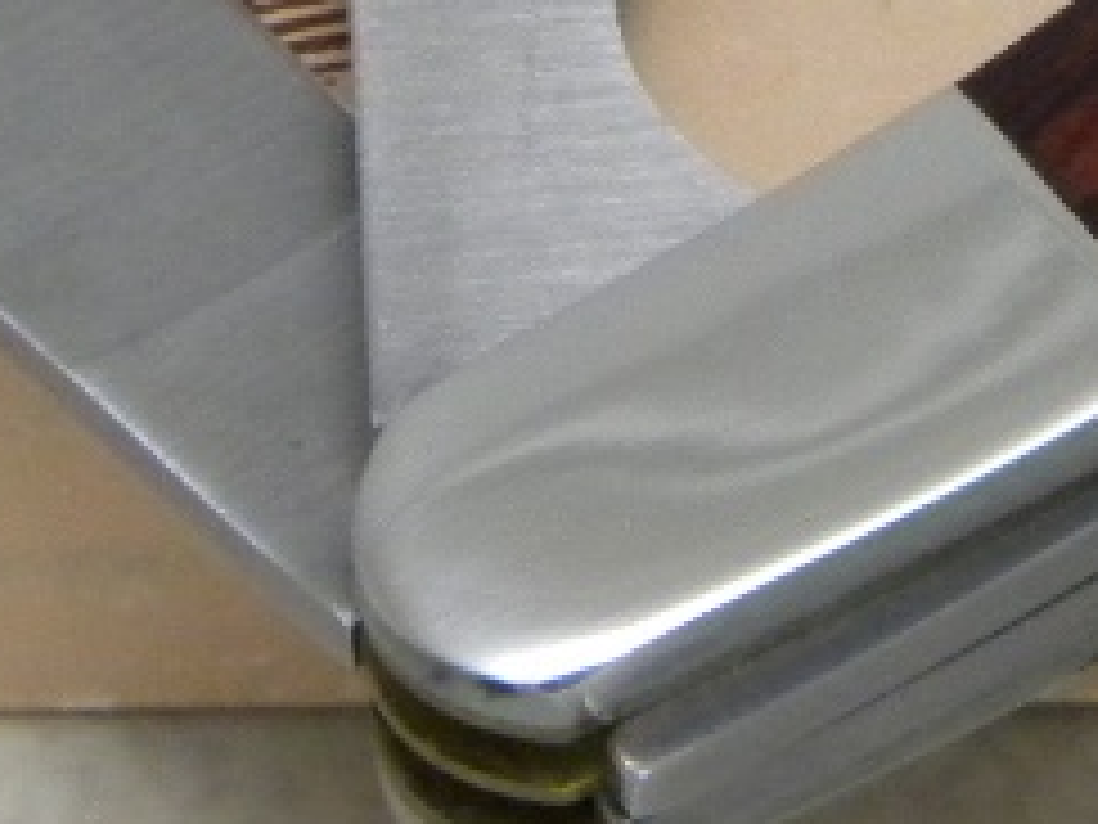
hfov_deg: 4.6
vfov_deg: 3.4
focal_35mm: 431
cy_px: -185
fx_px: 13671
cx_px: 958
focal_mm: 19
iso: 400
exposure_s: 1/20.4
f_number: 4.7
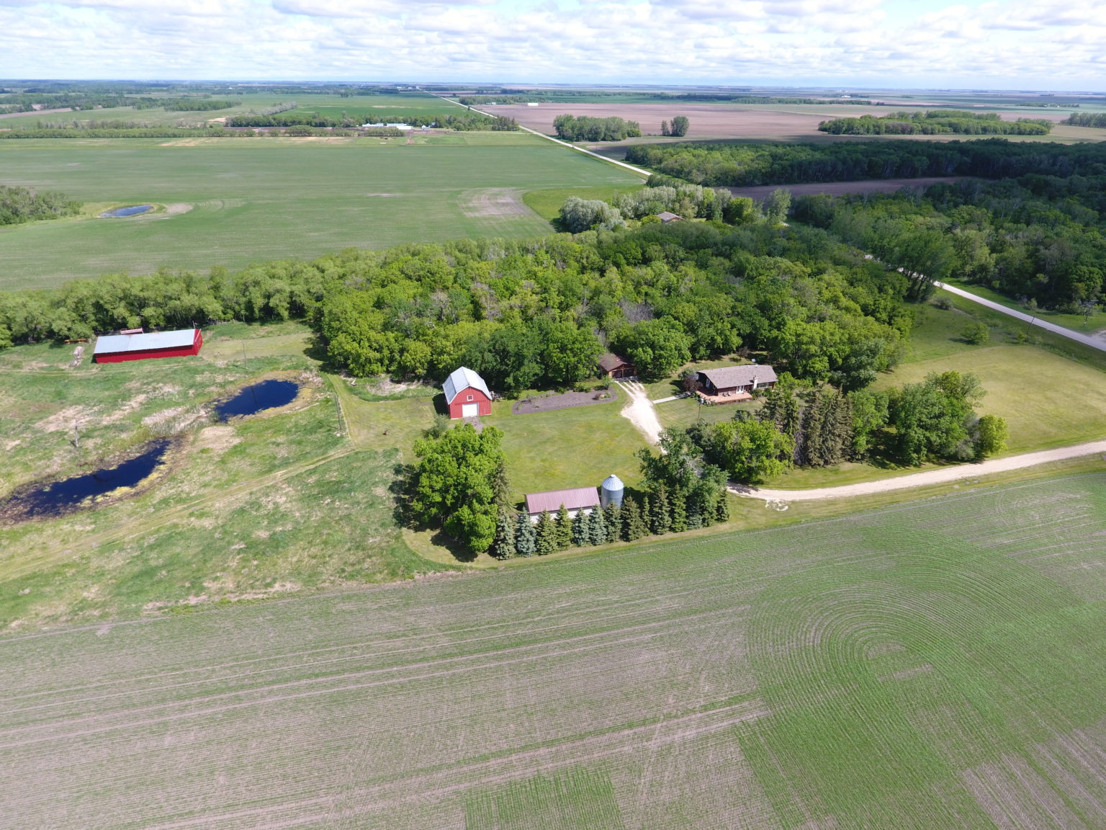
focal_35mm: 20
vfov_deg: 66.0
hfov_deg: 81.7
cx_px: 553
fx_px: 639
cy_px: 415
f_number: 2.8
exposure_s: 1/493
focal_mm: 3.61
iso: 100
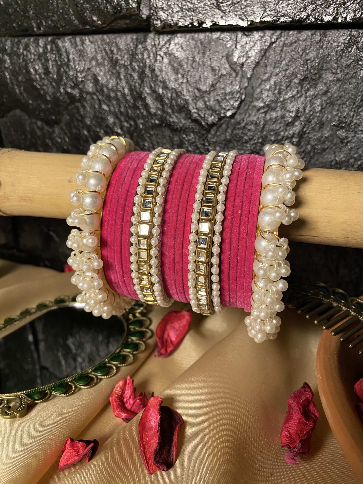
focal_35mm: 26
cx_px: 182
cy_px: 242
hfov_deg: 53.1
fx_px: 364
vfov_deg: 67.3
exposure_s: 1/60
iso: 160
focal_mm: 4.25
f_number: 1.8
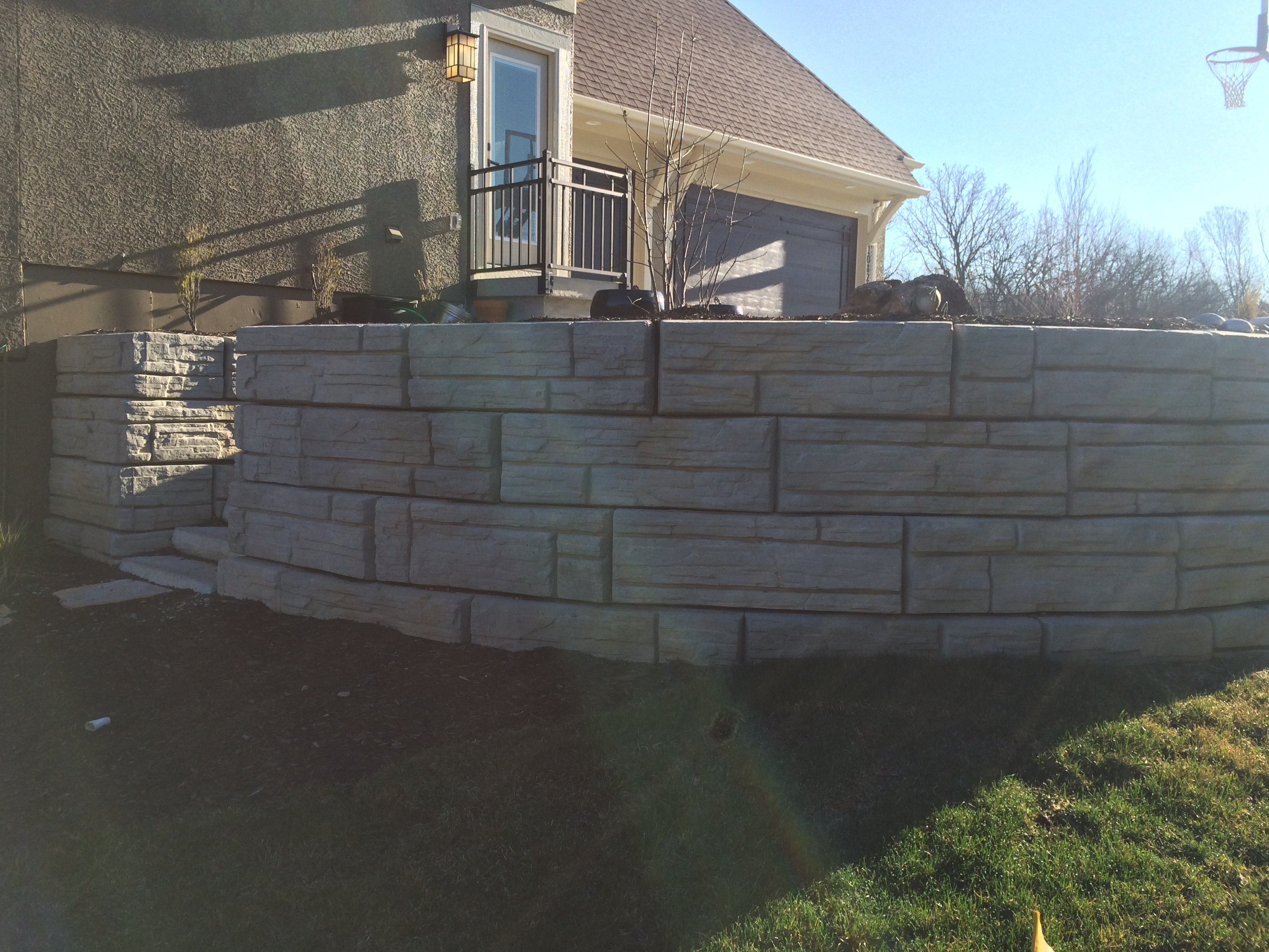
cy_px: 468
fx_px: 1100
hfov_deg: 60.0
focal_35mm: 30
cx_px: 625
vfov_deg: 46.8
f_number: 2.2
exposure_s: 1/933
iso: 32
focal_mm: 4.15
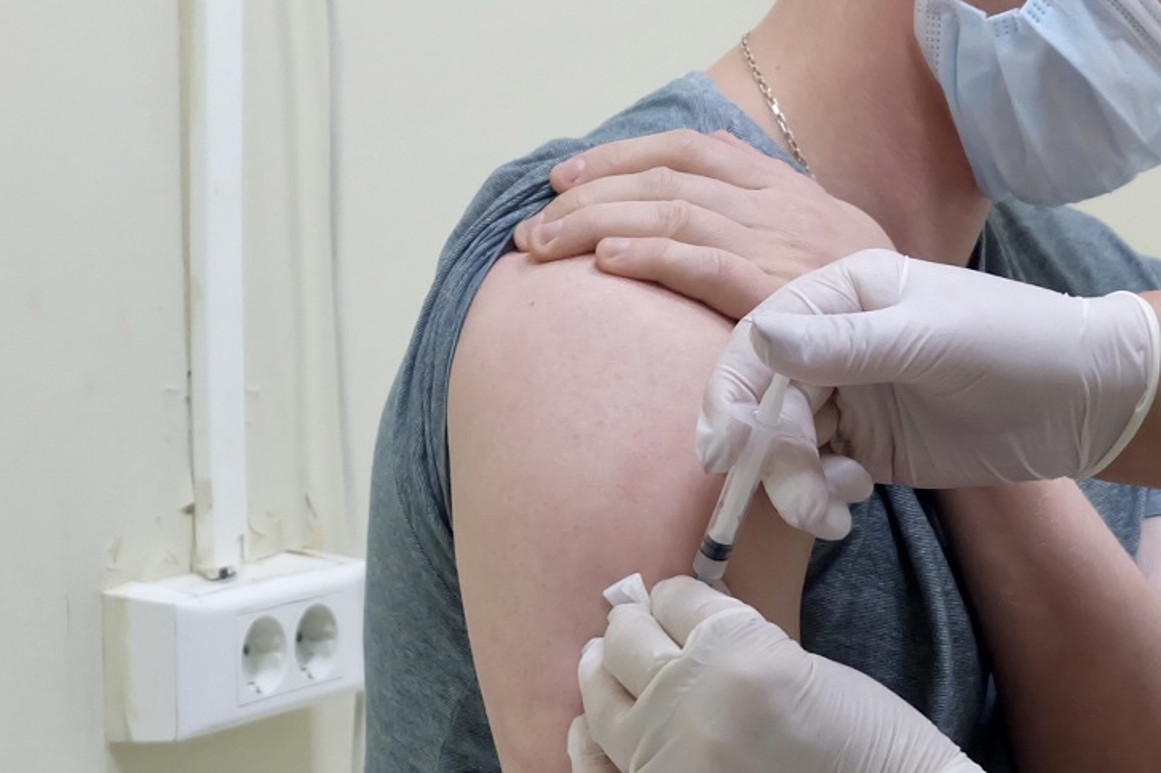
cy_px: 468
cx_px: 714
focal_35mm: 88
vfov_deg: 15.5
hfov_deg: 23.1
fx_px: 2837
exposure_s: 1/85
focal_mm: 24
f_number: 4.5
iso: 2500
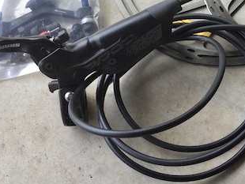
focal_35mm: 80
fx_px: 567
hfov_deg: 23.6
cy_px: 34
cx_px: 232
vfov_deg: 18.3
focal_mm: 3.3
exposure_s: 1/120
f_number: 2.4
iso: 32
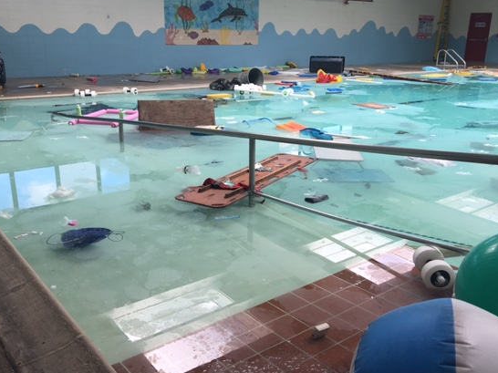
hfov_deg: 54.0
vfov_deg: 41.7
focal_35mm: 34
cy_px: 204
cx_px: 240
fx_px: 489
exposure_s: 1/60
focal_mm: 4.15
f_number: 2.2
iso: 25
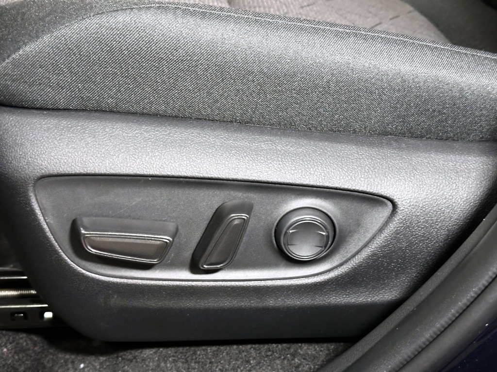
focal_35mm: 48
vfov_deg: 30.3
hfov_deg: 39.7
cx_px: 248
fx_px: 689
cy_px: 186
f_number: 1.78
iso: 500
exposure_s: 1/30
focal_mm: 6.86
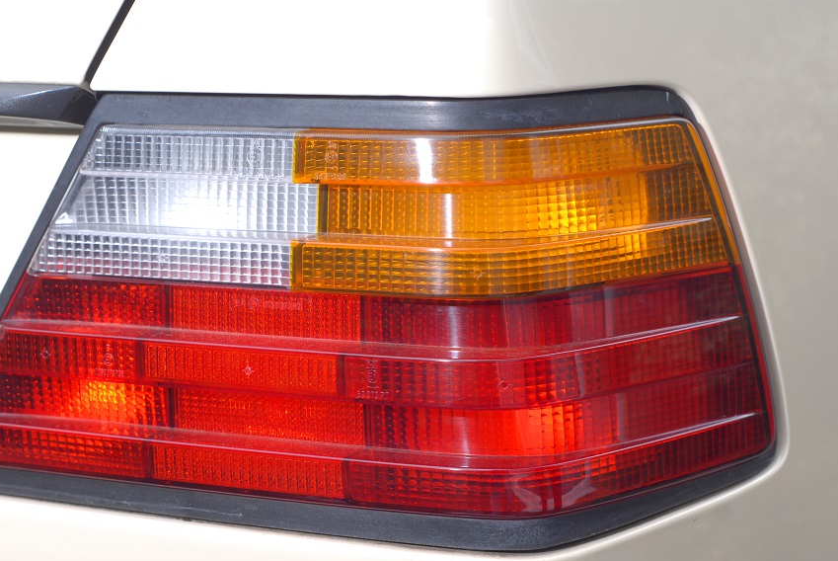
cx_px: 376
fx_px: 2027
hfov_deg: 23.3
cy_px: 323
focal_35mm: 87
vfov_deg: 15.7
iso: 200
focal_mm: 50
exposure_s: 1/60
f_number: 6.3
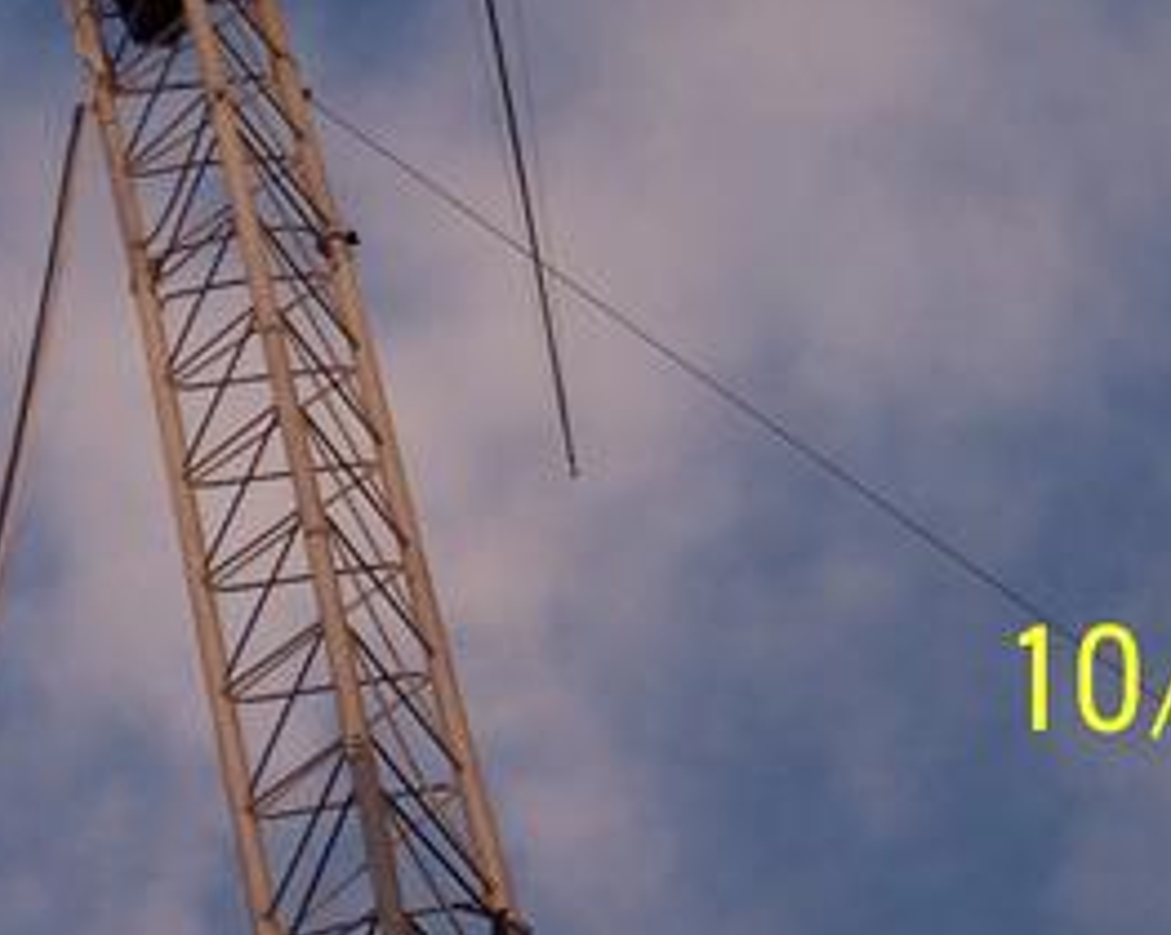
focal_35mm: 348
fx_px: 12052
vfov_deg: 4.4
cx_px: 111
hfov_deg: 5.6
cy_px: -321
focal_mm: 24
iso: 100
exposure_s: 1/125
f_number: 4.8
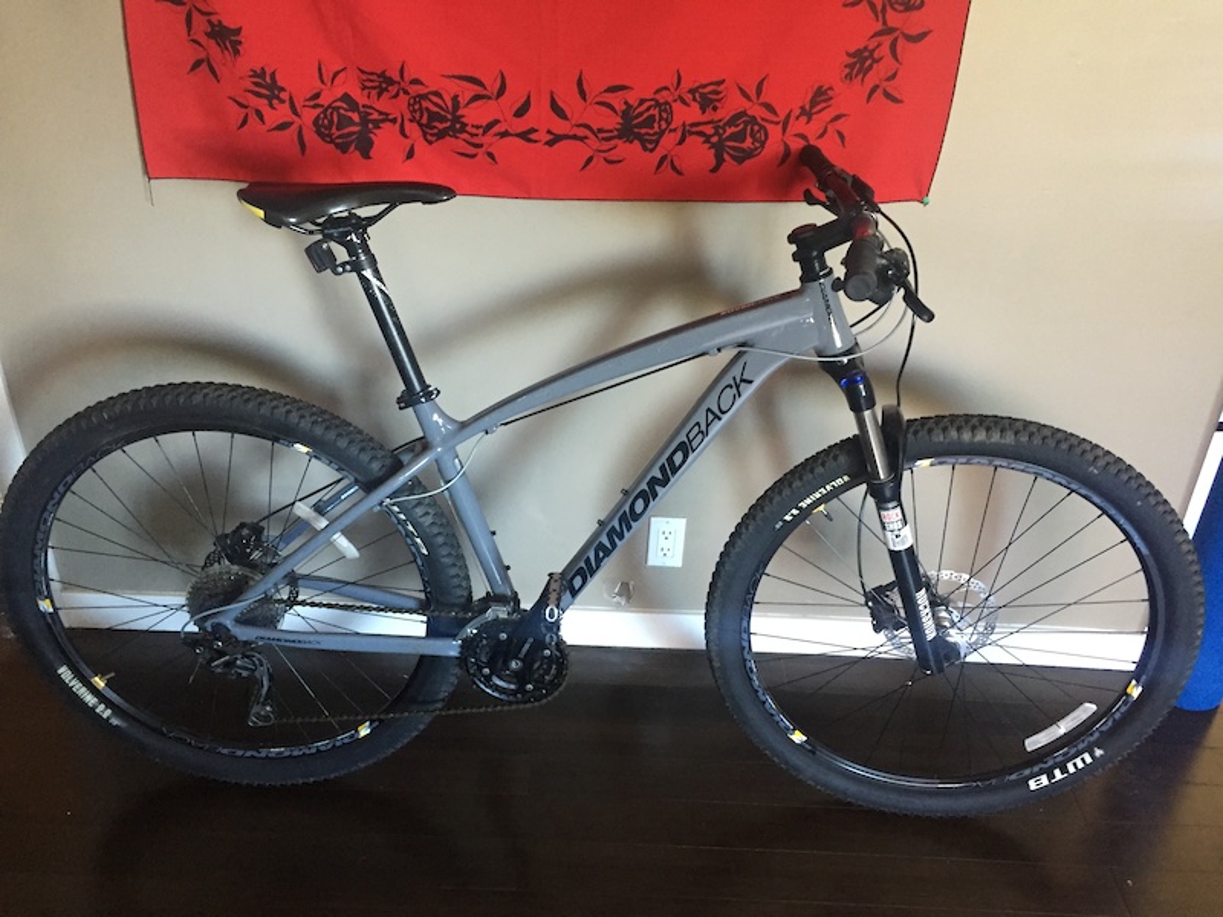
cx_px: 612
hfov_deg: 61.7
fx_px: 1025
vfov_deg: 48.2
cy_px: 458
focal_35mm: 29
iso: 250
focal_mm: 4.15
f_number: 2.2
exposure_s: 1/17
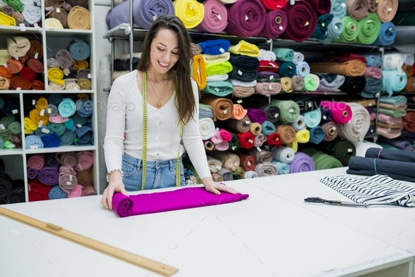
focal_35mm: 35
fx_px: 404
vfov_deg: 37.9
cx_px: 208
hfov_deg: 54.4
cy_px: 138
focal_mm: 35
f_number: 2.5
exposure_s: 1/200
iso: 500
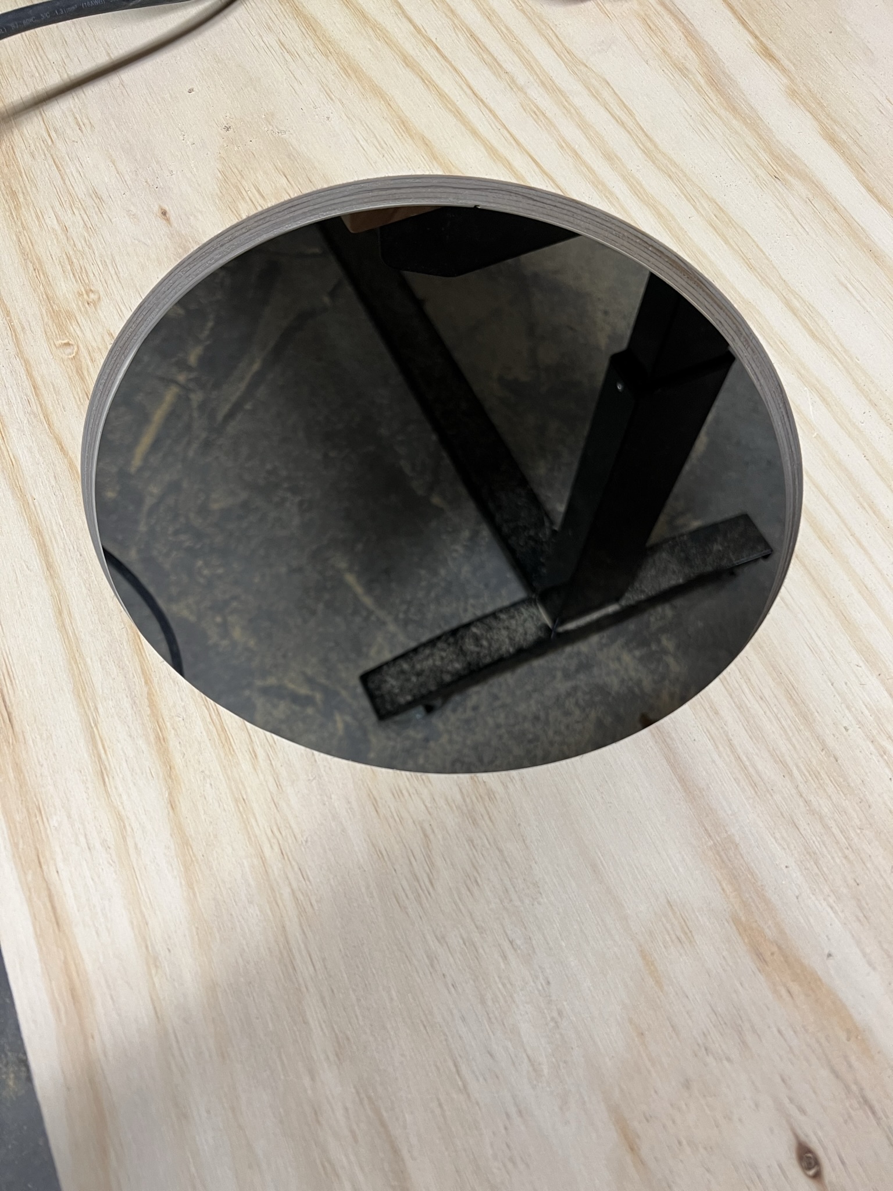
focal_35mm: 26
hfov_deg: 53.1
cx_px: 446
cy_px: 596
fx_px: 894
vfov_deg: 67.3
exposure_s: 1/60
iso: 100
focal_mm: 5.7
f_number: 1.5
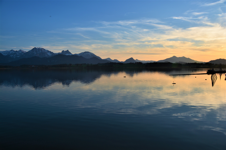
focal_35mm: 27
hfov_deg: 67.4
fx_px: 169
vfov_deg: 47.9
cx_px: 113
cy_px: 75
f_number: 8
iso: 125
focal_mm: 18
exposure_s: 1/250
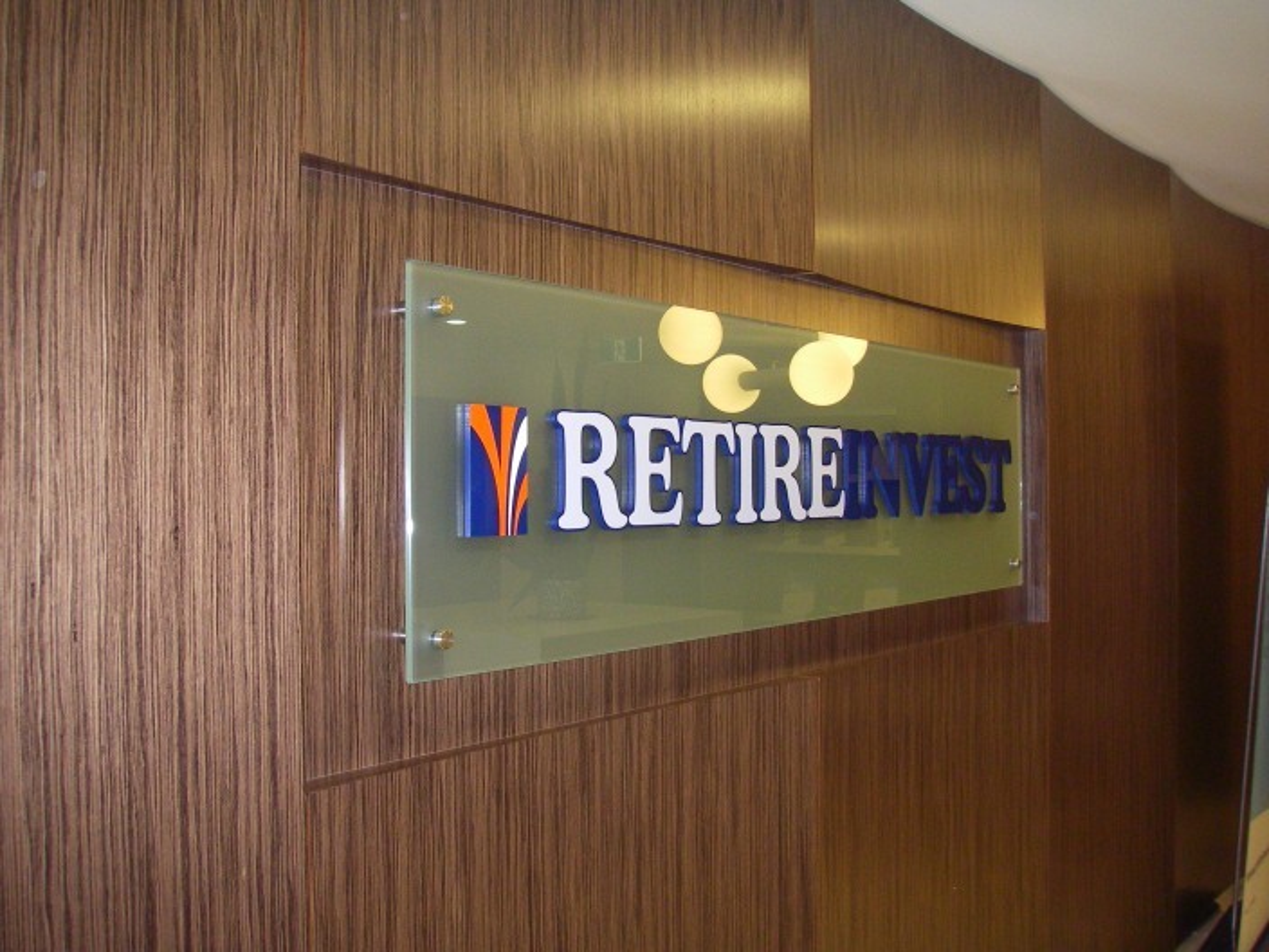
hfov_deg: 49.0
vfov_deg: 37.7
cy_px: 476
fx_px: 1393
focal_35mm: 38
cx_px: 634
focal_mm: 6.3
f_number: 3.3
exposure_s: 1/40
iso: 250
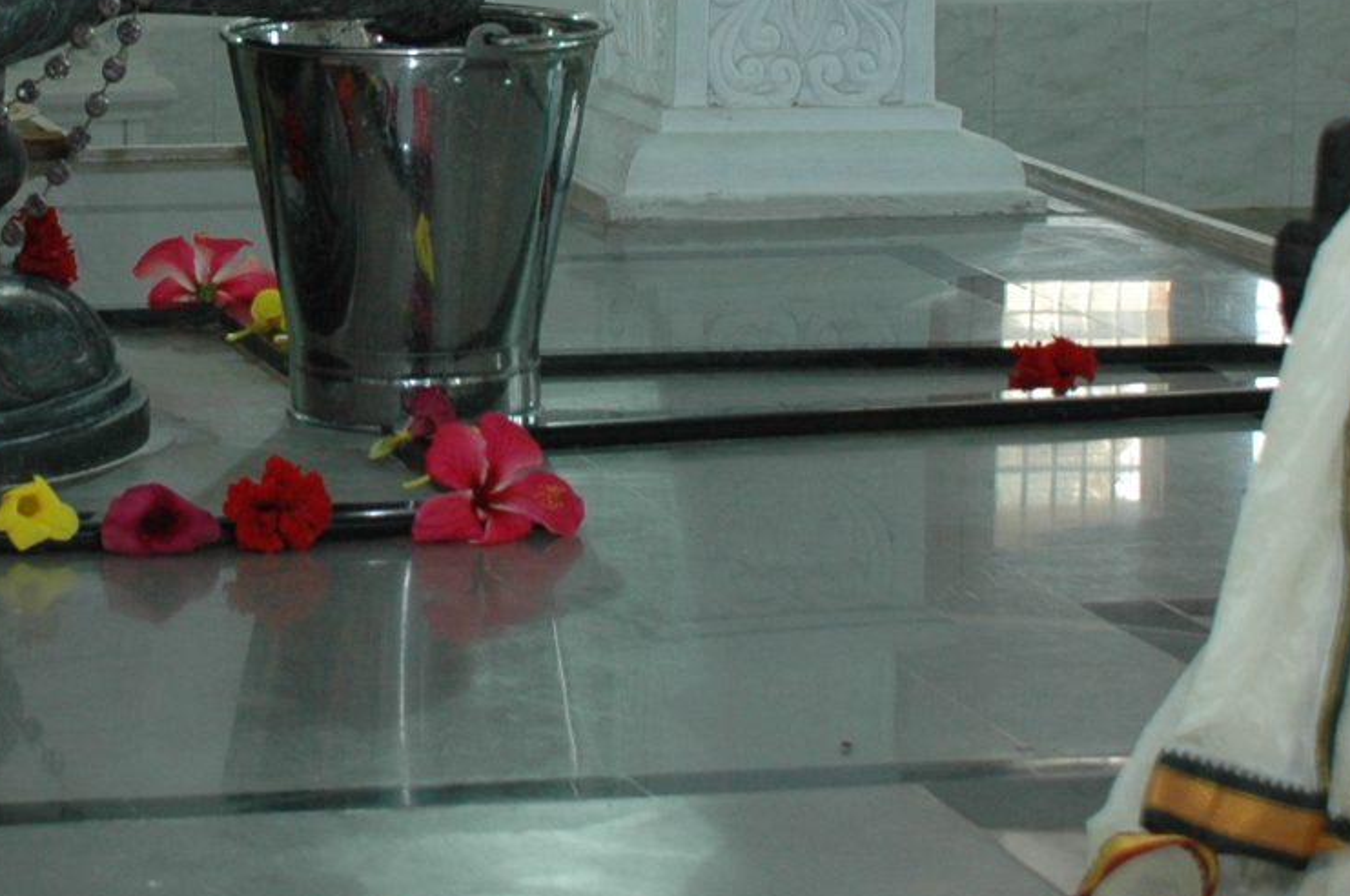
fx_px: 5262
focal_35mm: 141
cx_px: 208
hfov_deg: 14.5
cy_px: 64
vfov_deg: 9.7
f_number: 4.2
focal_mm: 31
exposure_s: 1/45
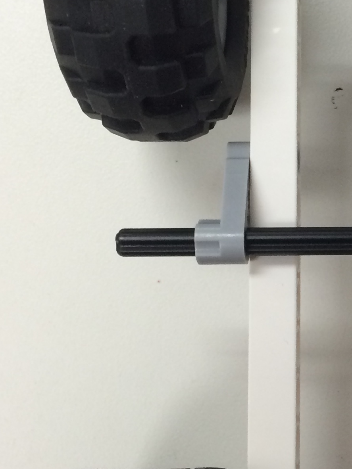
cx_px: 428
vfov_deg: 24.4
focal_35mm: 80
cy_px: 261
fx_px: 1085
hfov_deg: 17.5
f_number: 2.2
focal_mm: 4.15
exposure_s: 1/30
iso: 50
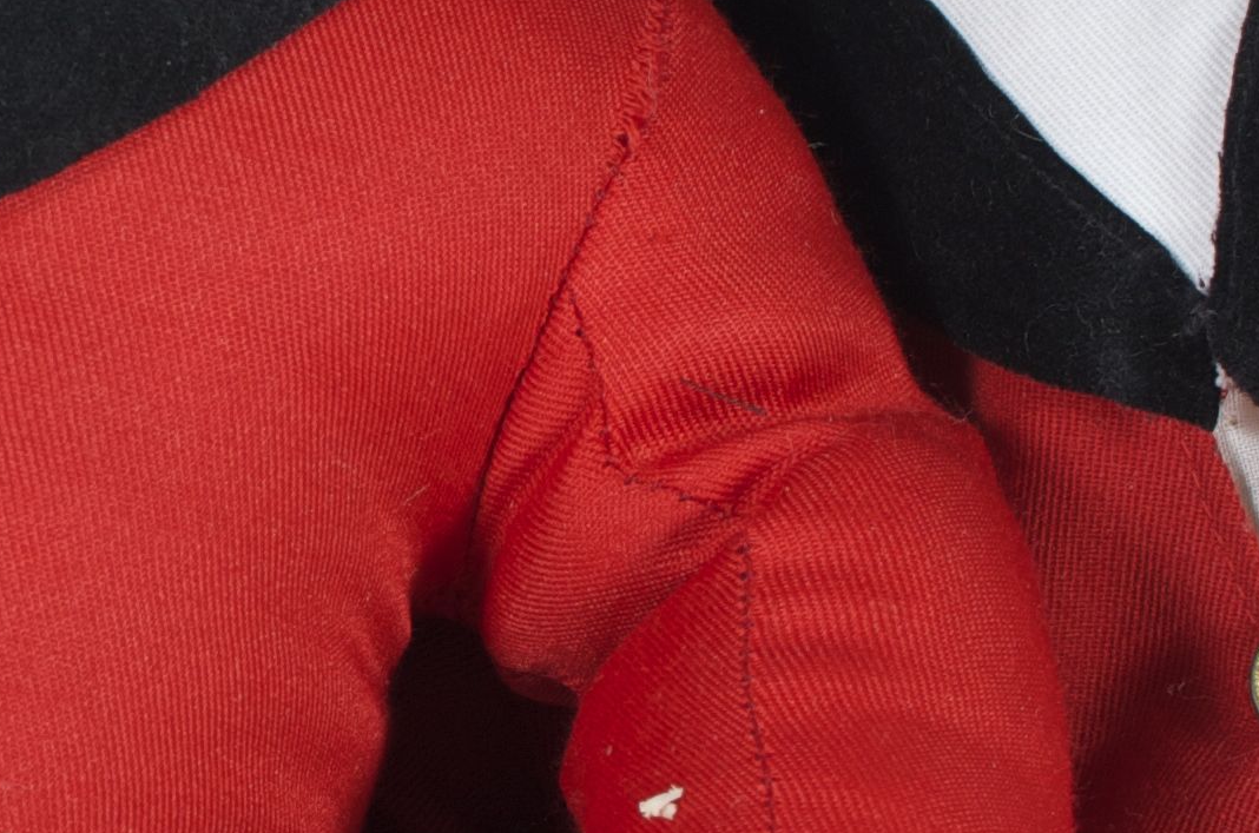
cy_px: 411
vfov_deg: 5.6
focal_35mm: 242
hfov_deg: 8.4
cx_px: -150
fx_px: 8455
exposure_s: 1/125
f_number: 5.6
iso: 100
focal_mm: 35
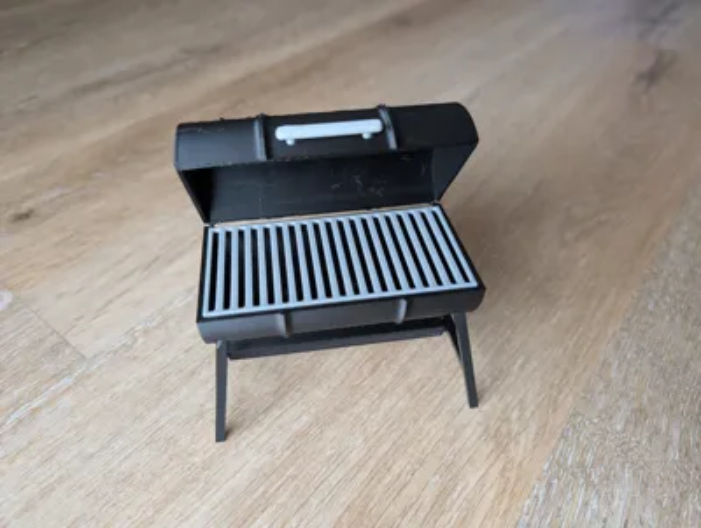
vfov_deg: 56.9
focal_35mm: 24
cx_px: 350
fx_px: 487
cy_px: 264
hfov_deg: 71.5
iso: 850
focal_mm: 6.9
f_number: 1.68
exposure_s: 1/182
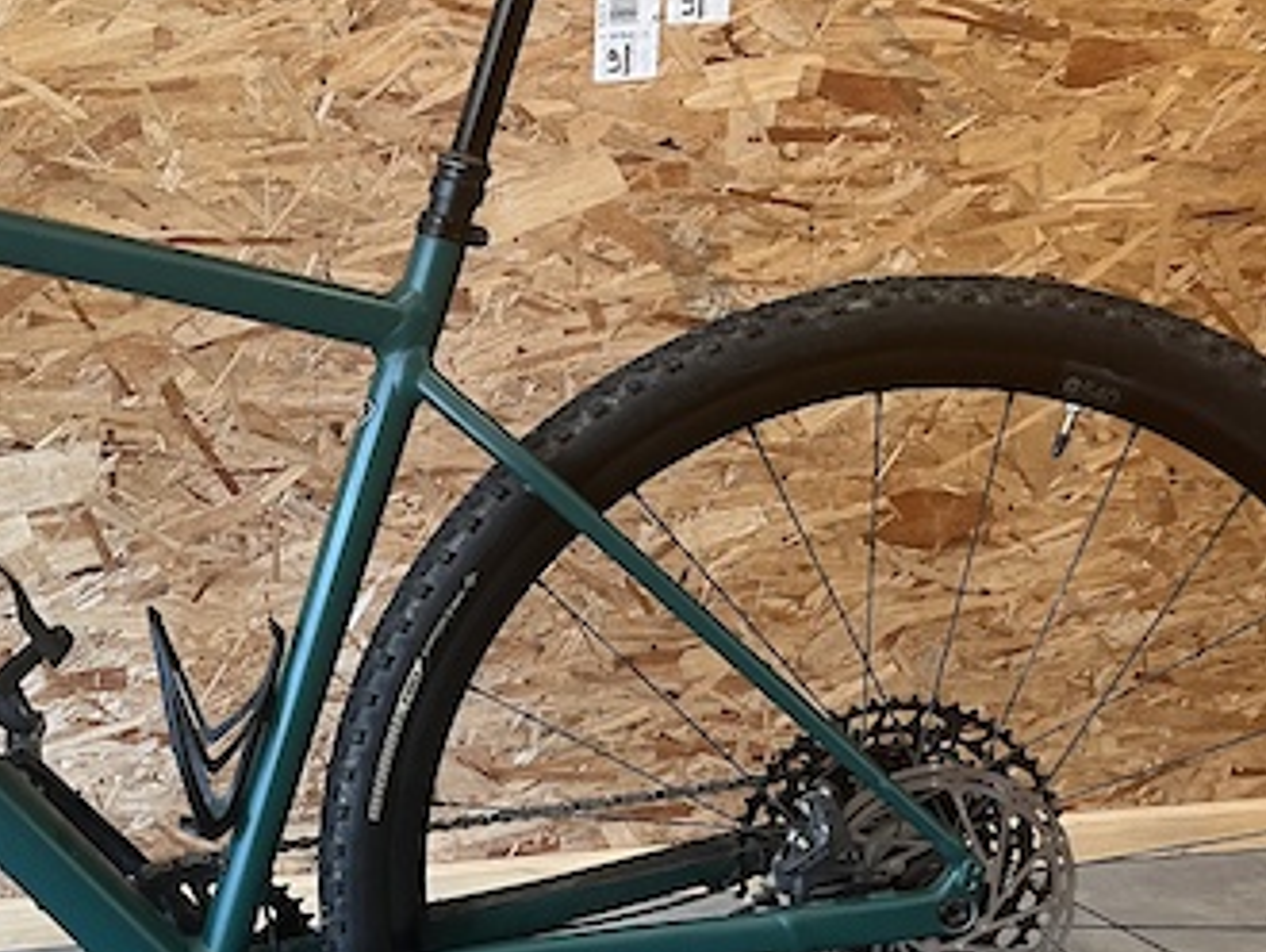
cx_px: 54
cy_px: 630
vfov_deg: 23.2
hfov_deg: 29.1
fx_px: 2306
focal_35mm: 63
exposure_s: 1/60
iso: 125
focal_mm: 5.1
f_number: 1.6
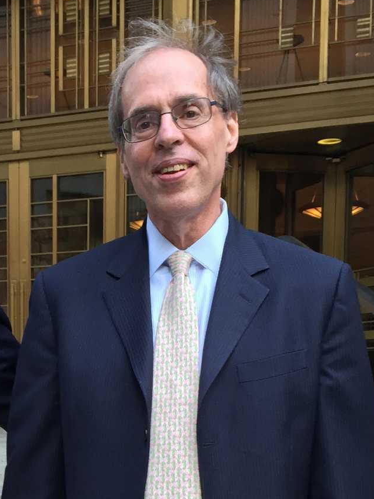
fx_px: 1008
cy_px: 490
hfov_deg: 20.4
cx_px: 12
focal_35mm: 70
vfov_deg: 26.4
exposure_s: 1/120
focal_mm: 4.15
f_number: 2.2
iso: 50
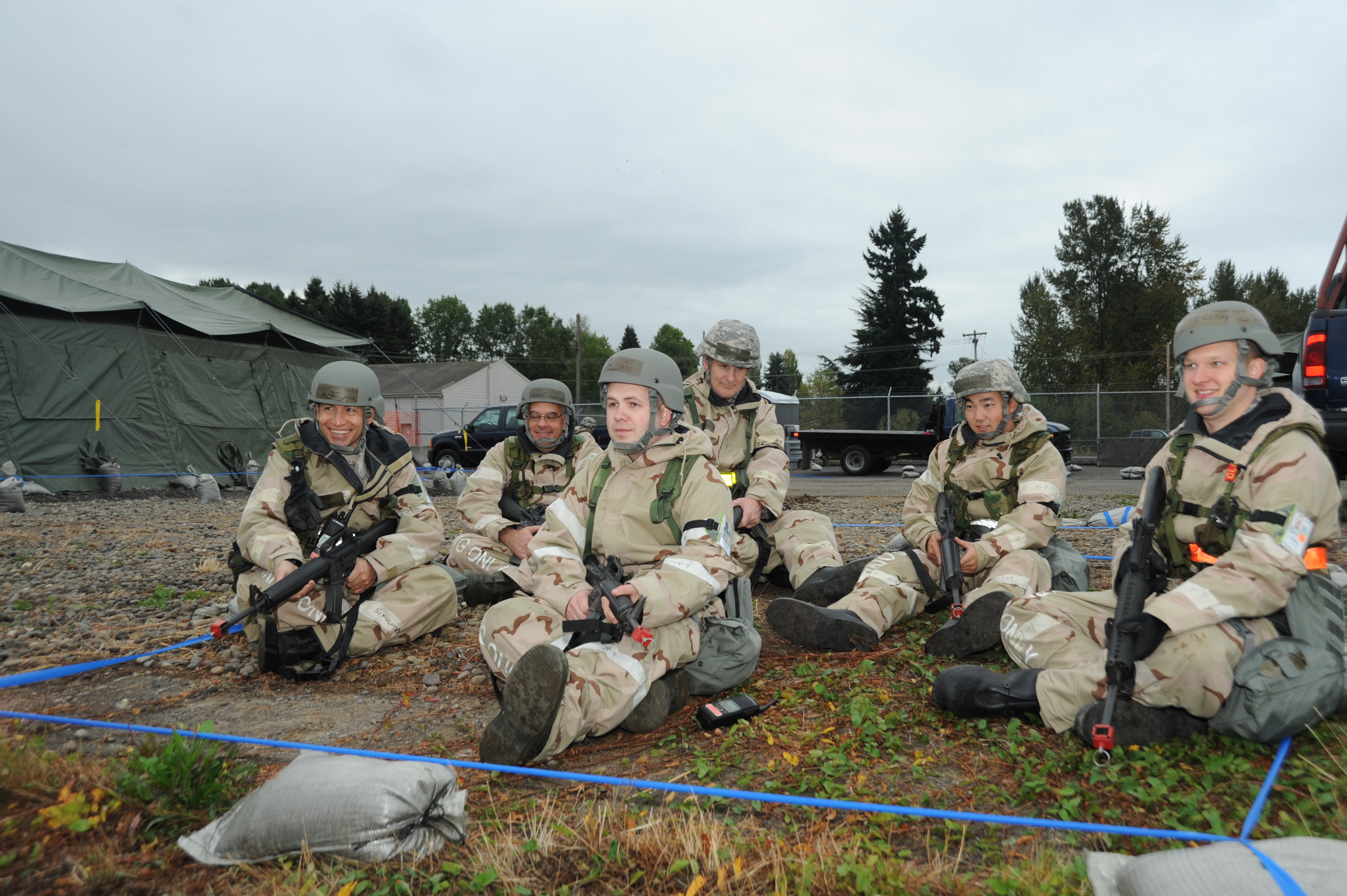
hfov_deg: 50.7
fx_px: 1421
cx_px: 704
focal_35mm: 38
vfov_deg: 35.0
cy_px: 467
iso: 400
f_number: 6.3
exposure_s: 1/160
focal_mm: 35
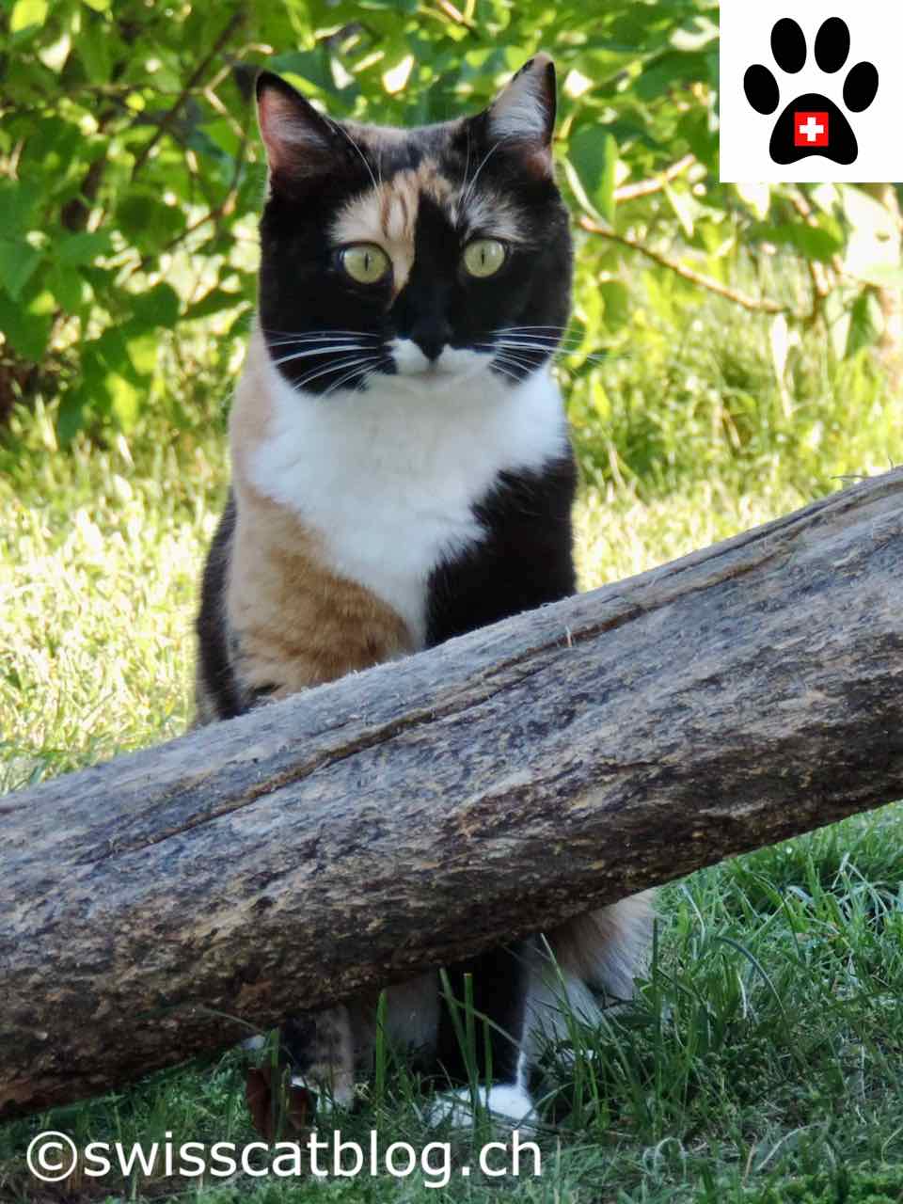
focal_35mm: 185
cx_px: 452
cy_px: 602
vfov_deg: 10.7
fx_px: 6435
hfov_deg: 8.0
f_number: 4.6
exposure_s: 1/250
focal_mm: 33
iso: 400
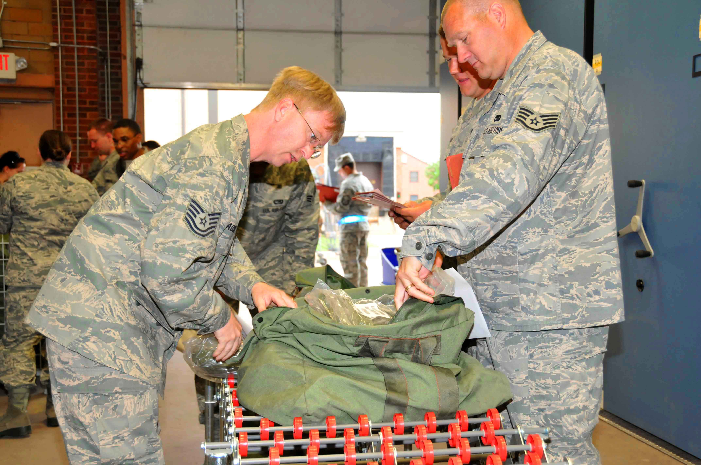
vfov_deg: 28.0
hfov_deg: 41.2
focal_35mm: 48
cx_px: 350
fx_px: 934
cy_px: 232
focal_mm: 32
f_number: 5
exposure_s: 1/60
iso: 800
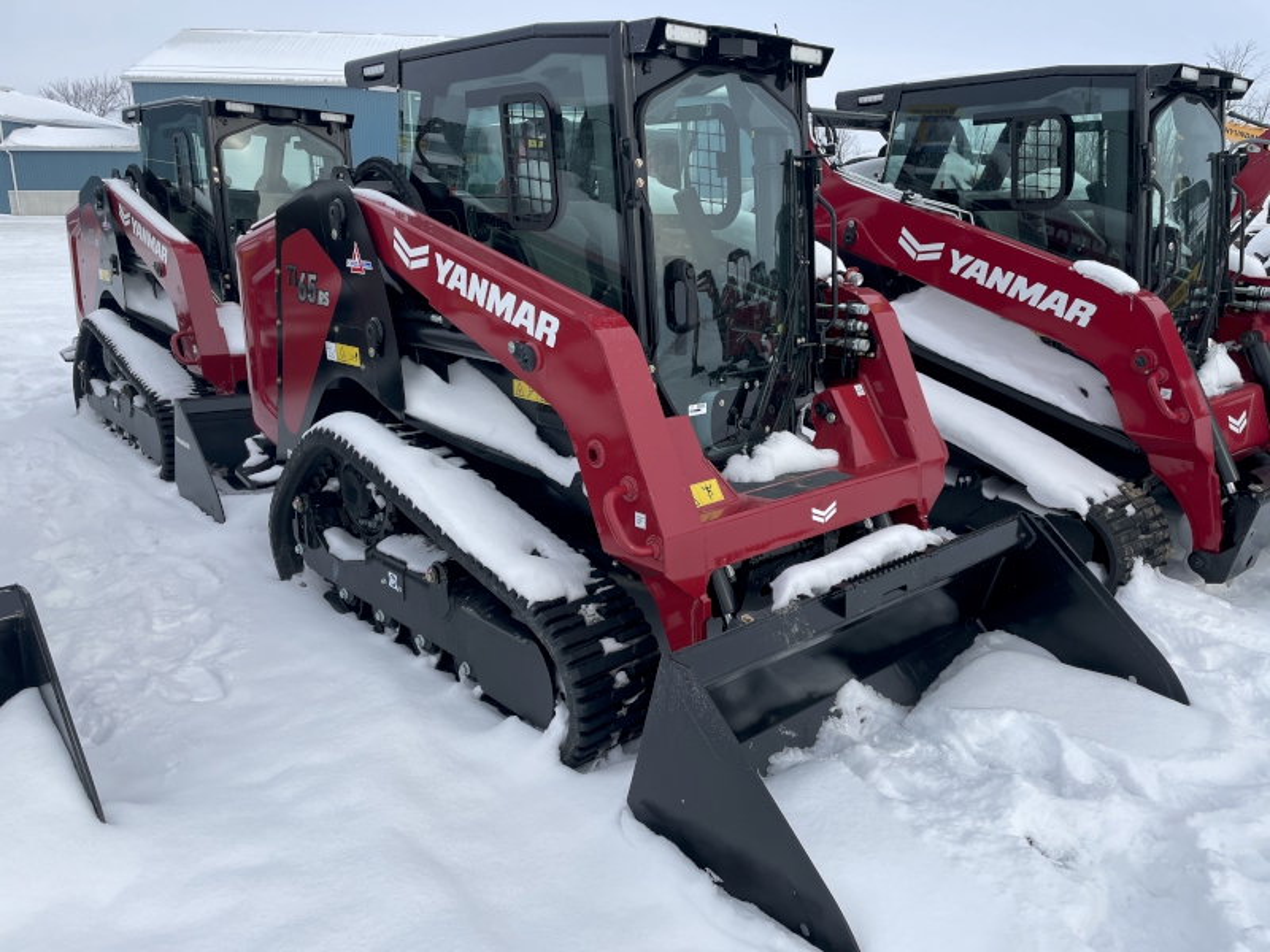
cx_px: 635
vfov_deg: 53.1
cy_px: 476
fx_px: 954
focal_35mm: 26
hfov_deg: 67.3
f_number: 1.6
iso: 32
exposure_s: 1/2747
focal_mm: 4.2
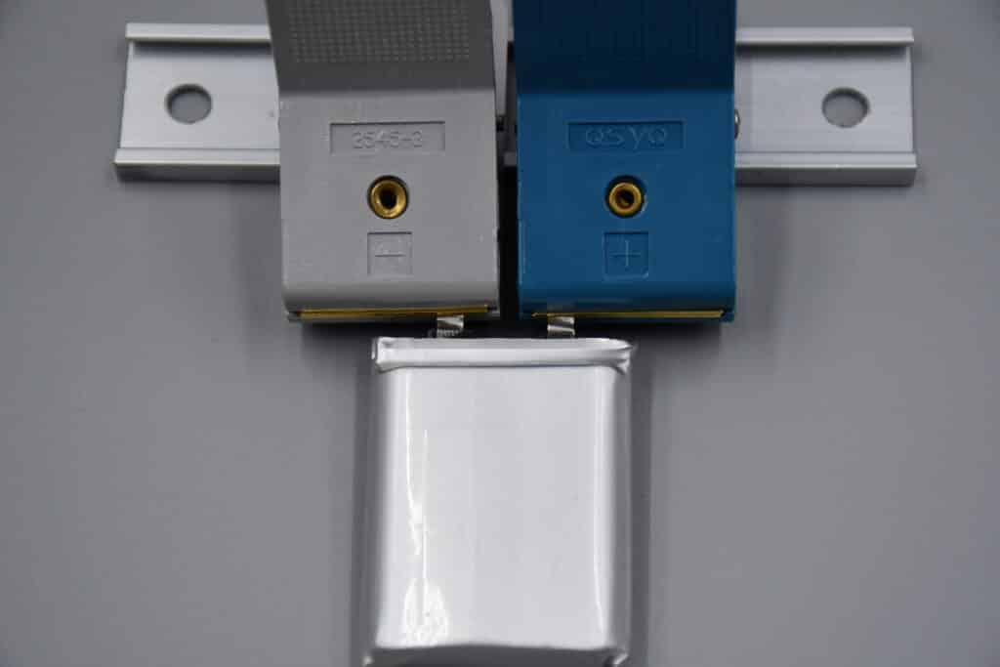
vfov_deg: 9.7
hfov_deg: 14.4
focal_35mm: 142
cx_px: 500
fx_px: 3945
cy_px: 334
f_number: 8
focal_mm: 95
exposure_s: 1/250
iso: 640
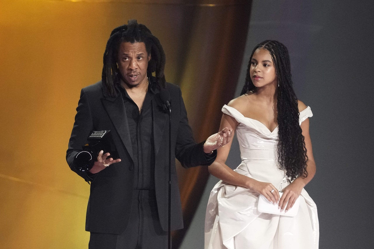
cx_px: 187
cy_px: 124
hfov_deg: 3.4
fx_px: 6233
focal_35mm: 600
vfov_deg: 2.3
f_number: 2.8
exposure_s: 1/400
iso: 5000
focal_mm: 400
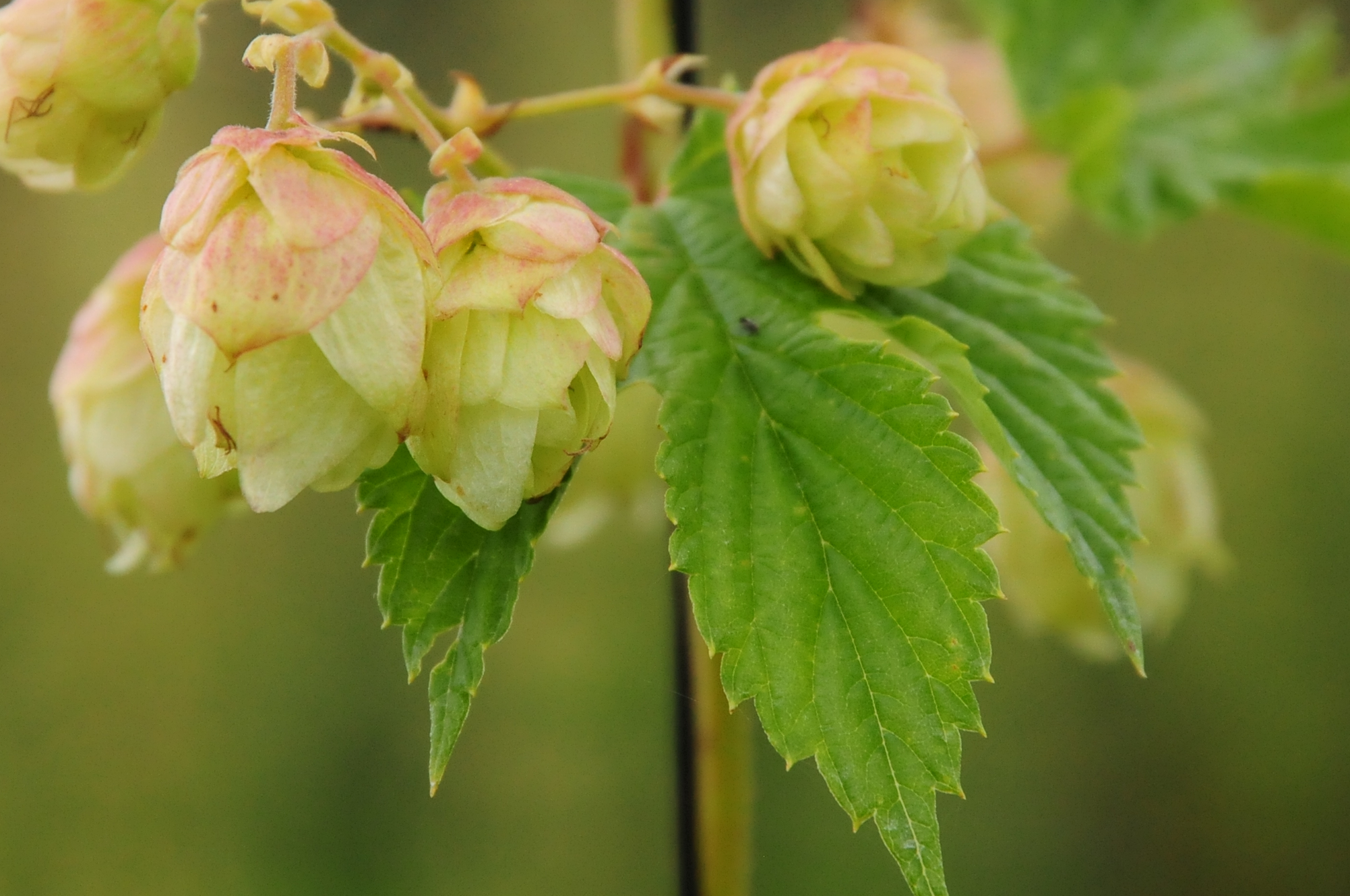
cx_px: 586
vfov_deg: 4.7
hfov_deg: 7.1
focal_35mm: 289
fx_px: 10823
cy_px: 362
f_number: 8
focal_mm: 120
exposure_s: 1/800
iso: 800
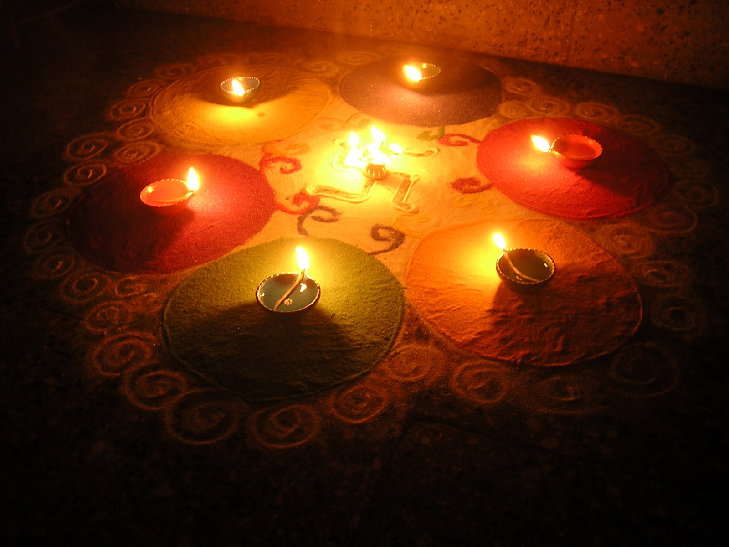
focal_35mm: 36
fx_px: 758
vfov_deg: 39.7
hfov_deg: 51.4
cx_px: 364
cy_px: 274
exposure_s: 1/4.1
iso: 100
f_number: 2.6
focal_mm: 4.7
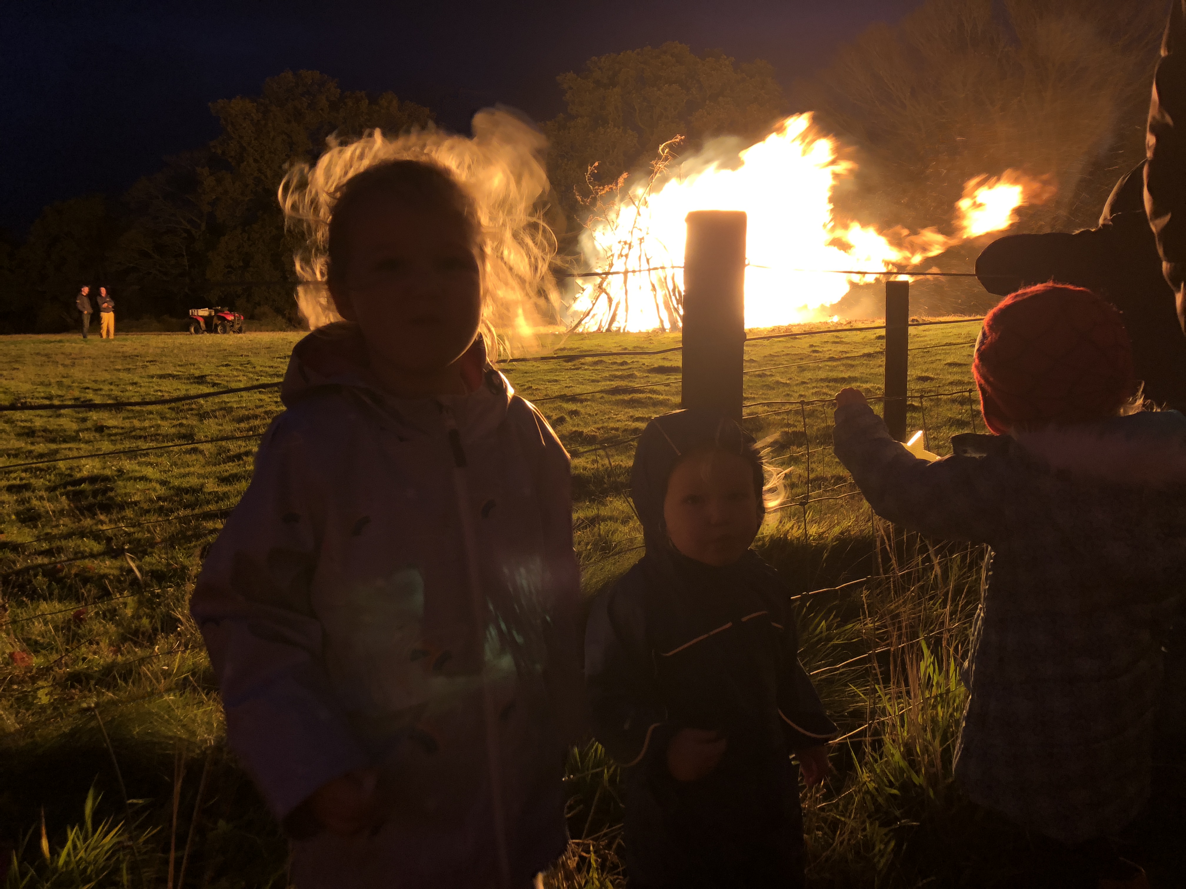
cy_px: 444
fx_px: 959
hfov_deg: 63.4
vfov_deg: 49.7
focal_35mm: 28
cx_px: 593
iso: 500
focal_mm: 4
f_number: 1.8
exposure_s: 1/30
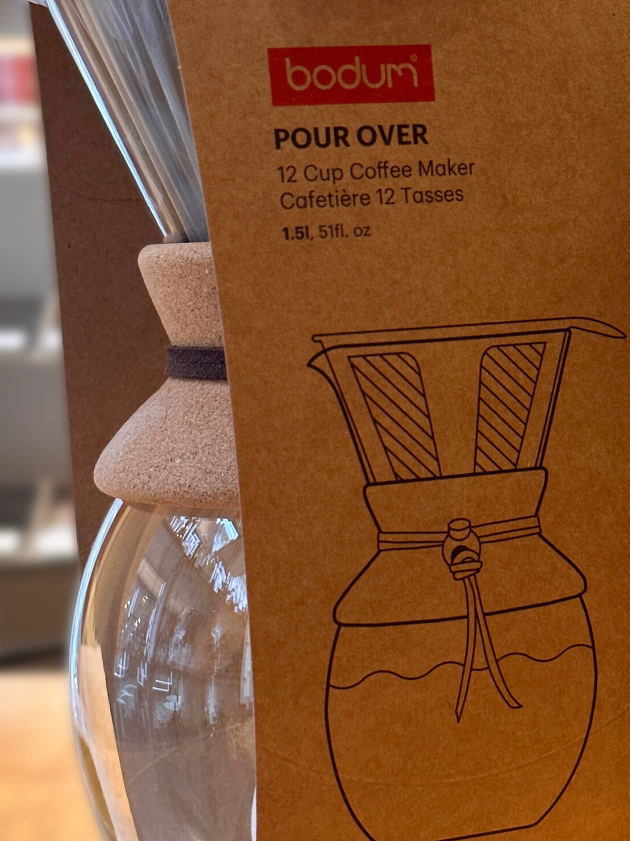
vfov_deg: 23.2
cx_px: 347
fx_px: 2039
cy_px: 327
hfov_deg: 17.6
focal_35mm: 84
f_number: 1.78
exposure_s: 1/50
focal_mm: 6.86
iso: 100
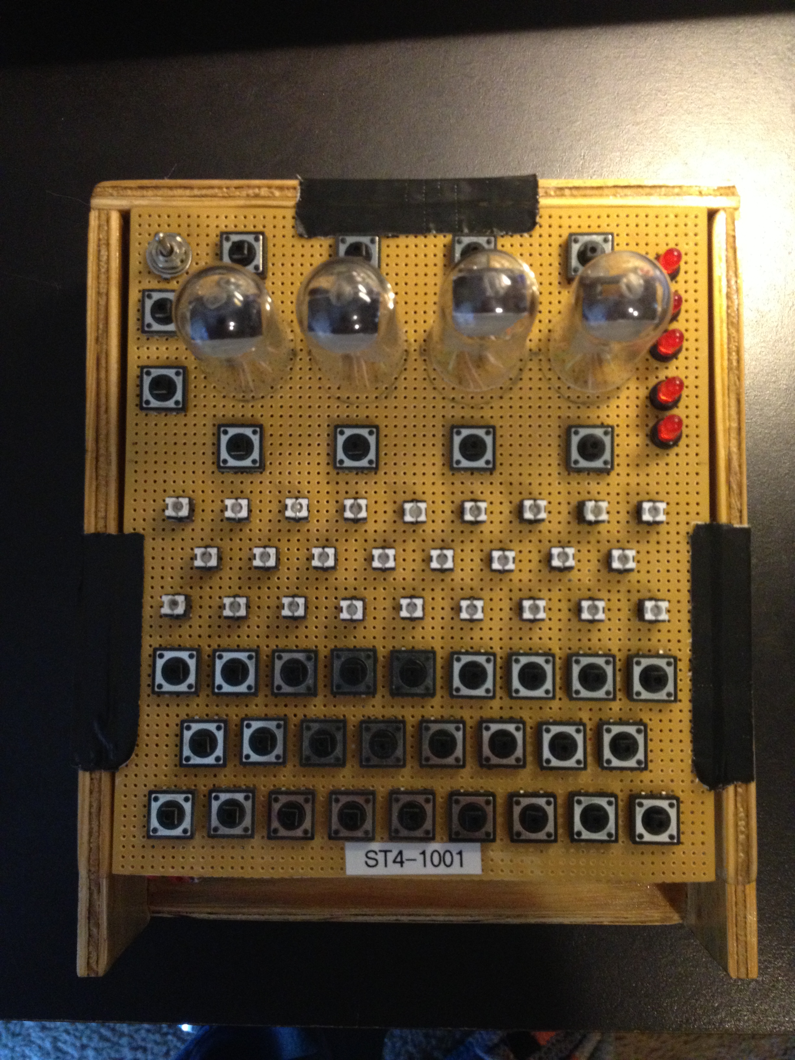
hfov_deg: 40.7
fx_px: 1072
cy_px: 530
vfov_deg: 52.6
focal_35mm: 35
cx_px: 398
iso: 400
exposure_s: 1/20
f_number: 2.4
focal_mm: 4.28
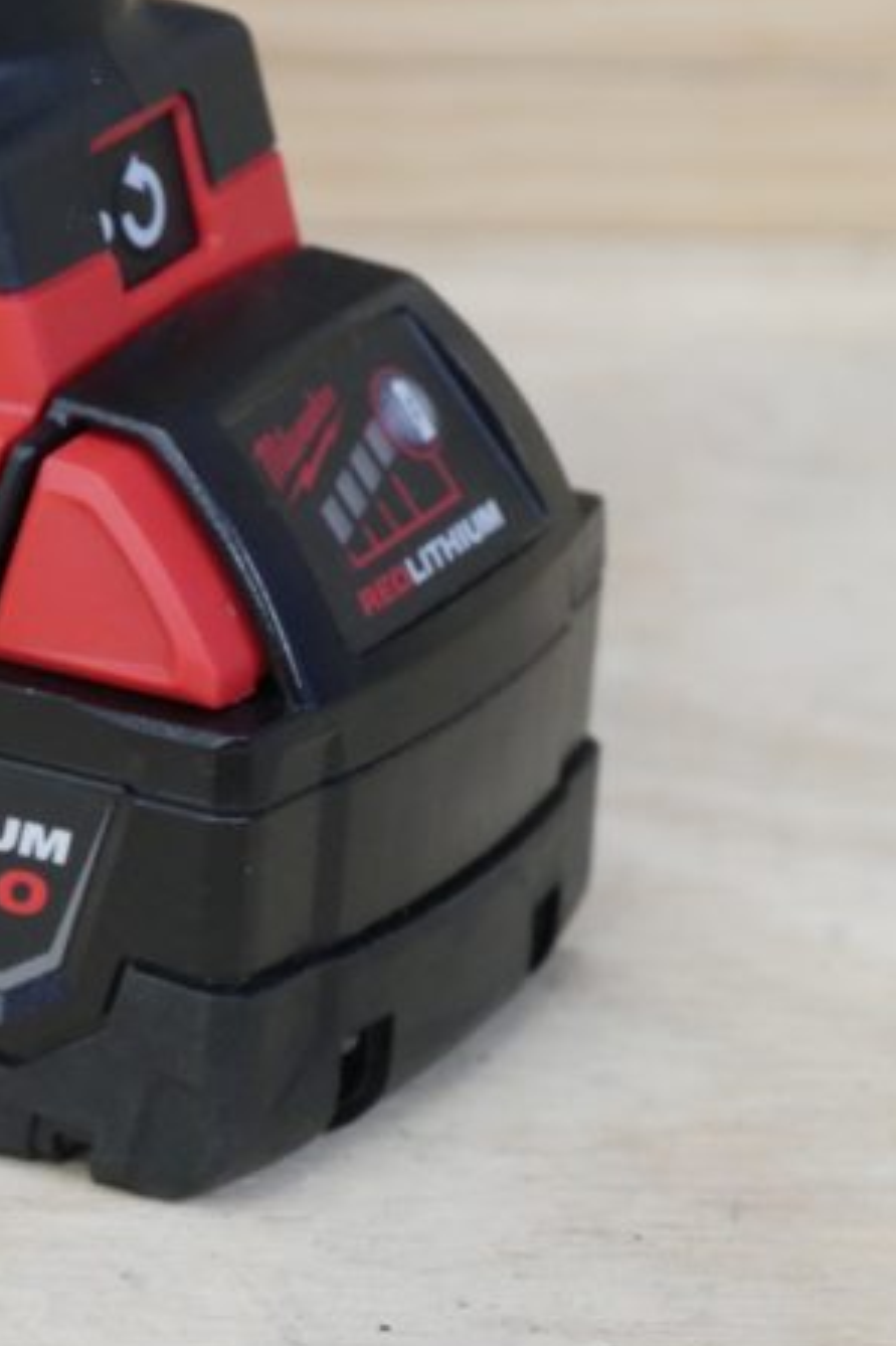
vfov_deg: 8.2
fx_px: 9340
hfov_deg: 5.5
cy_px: 679
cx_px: -115
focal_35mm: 250
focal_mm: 77
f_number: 5.4
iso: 3200
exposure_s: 1/100
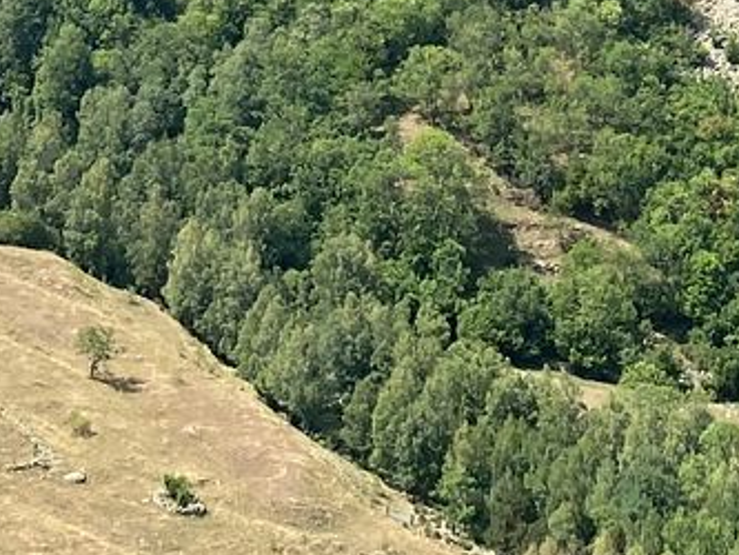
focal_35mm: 119
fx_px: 2541
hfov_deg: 15.8
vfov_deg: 11.6
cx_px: -195
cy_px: -422
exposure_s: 1/2410
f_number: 1.8
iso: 32
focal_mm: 4.25
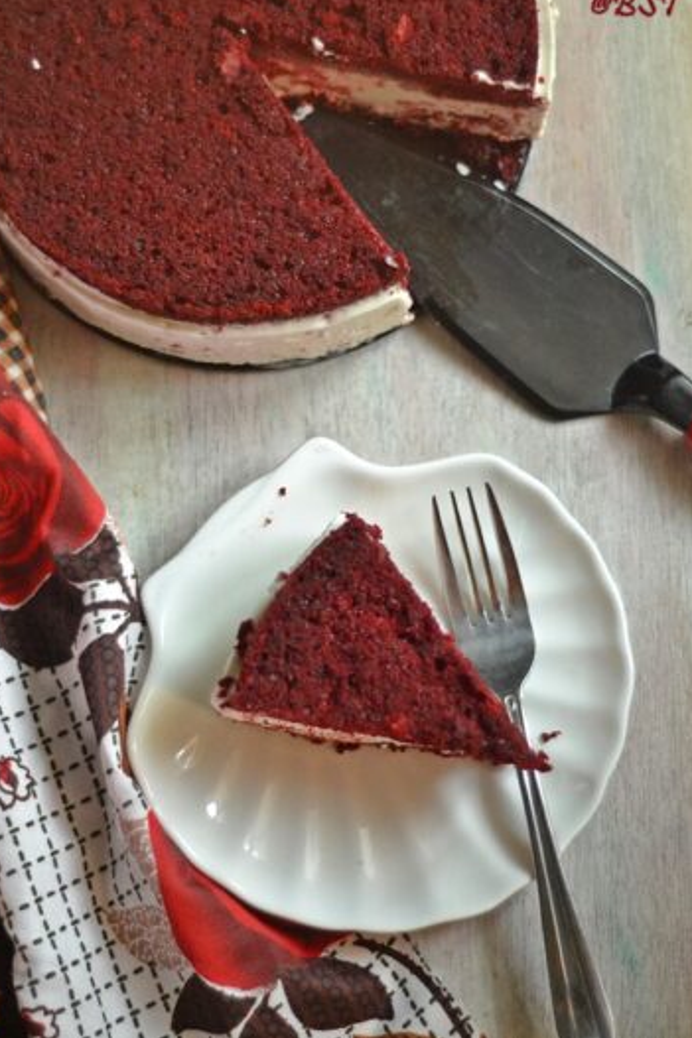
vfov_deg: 25.7
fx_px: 2279
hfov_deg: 17.3
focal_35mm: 79
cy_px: 495
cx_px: 339
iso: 3200
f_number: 1.8
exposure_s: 1/40
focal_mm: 50
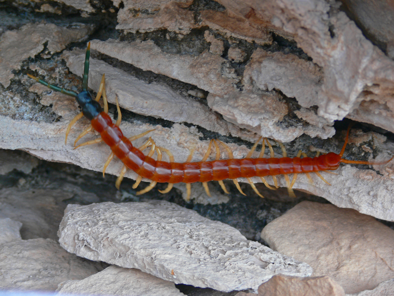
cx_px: 197
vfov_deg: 10.6
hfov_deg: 14.1
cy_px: 148
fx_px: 1593
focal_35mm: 140
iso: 80
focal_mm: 29.7
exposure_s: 1/80
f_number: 4
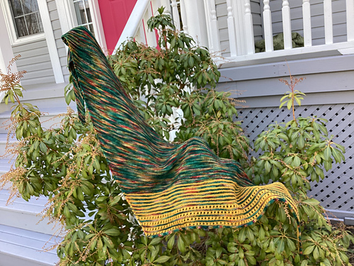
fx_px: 317
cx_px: 177
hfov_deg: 58.4
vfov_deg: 45.4
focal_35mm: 31
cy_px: 133
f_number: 2.4
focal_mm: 3.3
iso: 40
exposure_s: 1/120
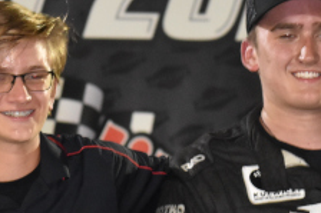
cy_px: 268
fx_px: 4366
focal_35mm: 490
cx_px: 3
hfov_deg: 4.2
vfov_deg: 2.8
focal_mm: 86
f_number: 7.1
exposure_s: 1/20
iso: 1600
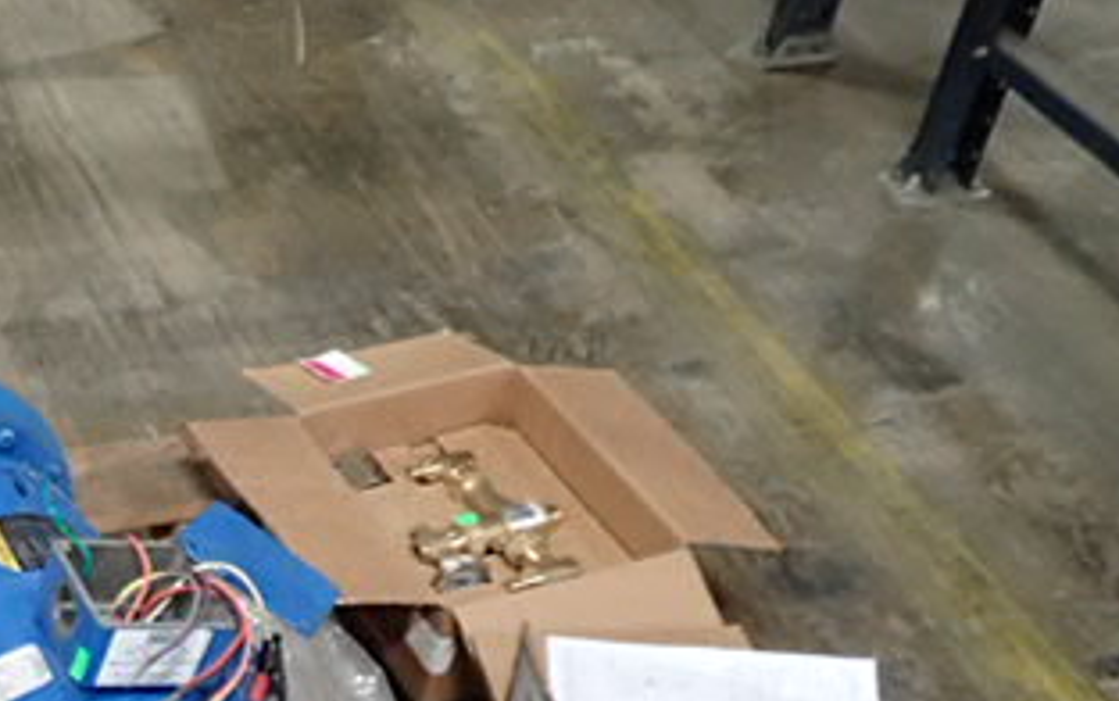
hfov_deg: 29.7
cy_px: 733
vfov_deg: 19.4
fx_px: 1983
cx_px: 43
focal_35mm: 65
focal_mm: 5.5
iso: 640
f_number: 2.3
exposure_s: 1/30
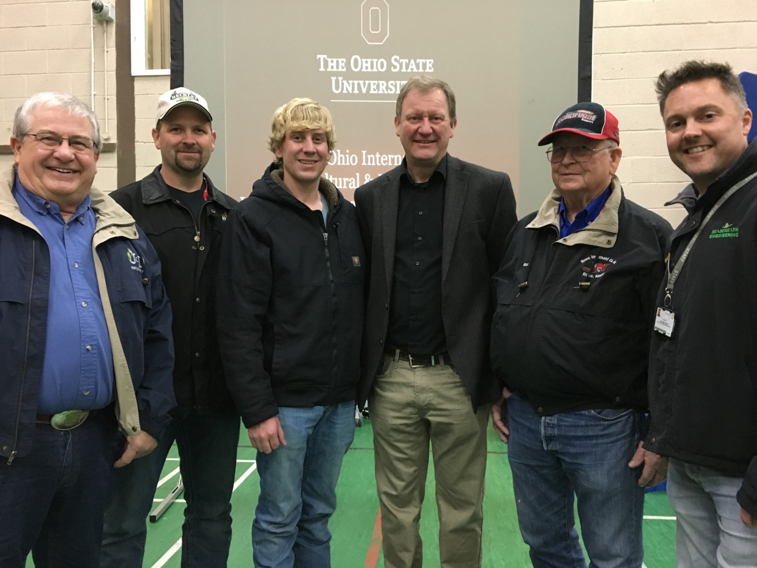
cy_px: 284
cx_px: 378
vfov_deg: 48.2
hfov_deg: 61.7
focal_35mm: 29
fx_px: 634
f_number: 2.2
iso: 200
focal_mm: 4.15
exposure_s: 1/17
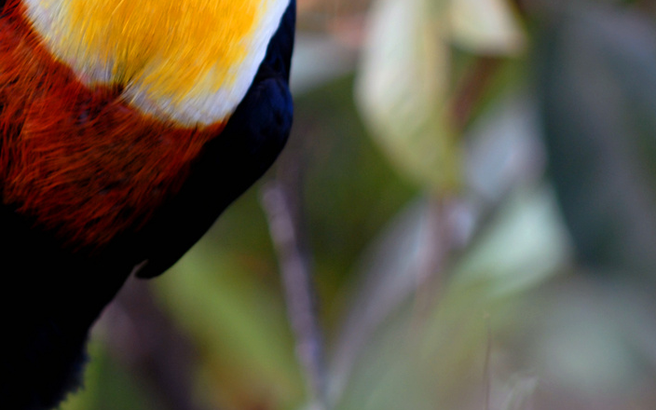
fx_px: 7834
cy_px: -58
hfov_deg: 4.8
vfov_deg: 3.0
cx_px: 177
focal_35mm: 438
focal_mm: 125
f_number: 4.5
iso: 100
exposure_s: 1/80
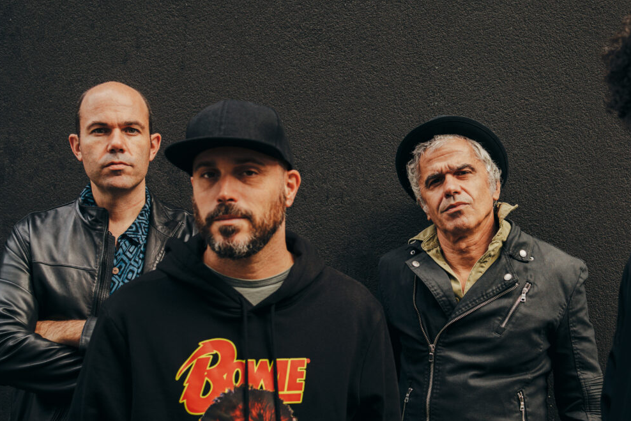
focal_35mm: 51
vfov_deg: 26.4
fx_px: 894
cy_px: 250
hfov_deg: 38.3
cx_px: 432
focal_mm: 35
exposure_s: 1/200
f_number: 3.5
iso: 320
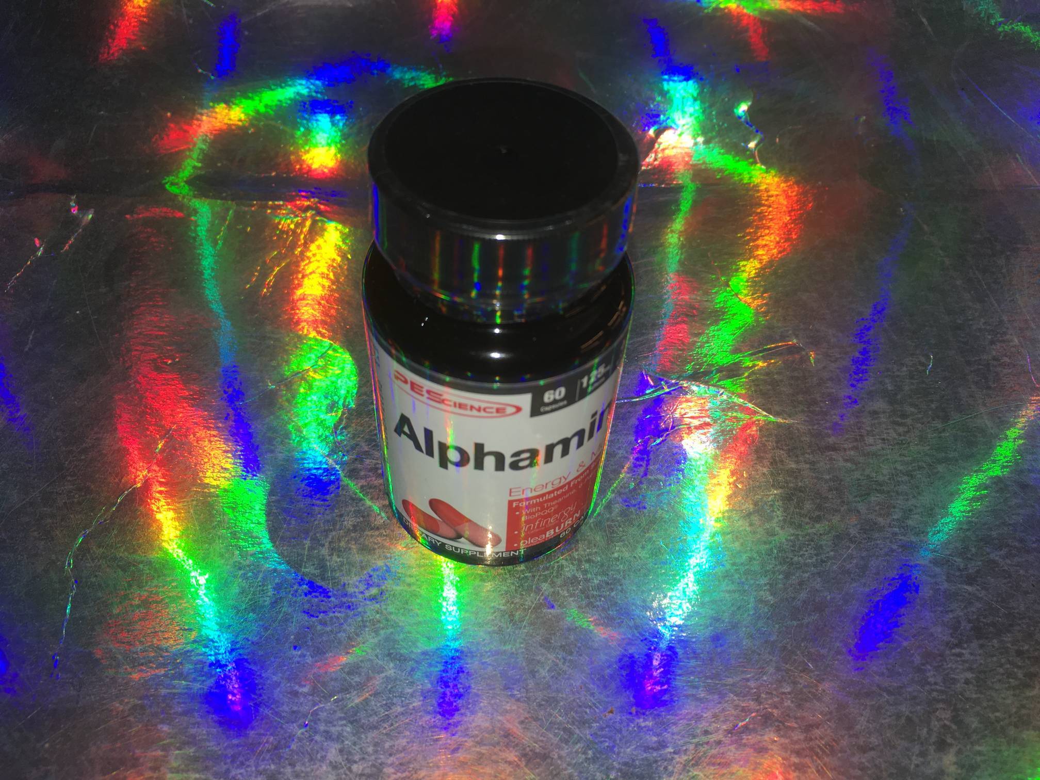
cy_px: 390
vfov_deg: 48.2
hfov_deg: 61.7
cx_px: 520
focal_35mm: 29
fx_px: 871
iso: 25
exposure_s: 1/179
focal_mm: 4.15
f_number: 2.2
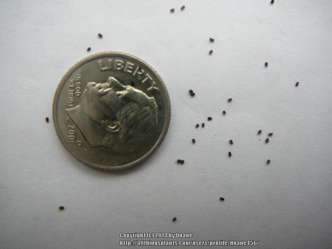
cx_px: 166
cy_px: 124
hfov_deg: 52.6
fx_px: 336
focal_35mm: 35
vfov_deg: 40.7
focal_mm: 5.2
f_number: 2.8
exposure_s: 1/60
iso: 80
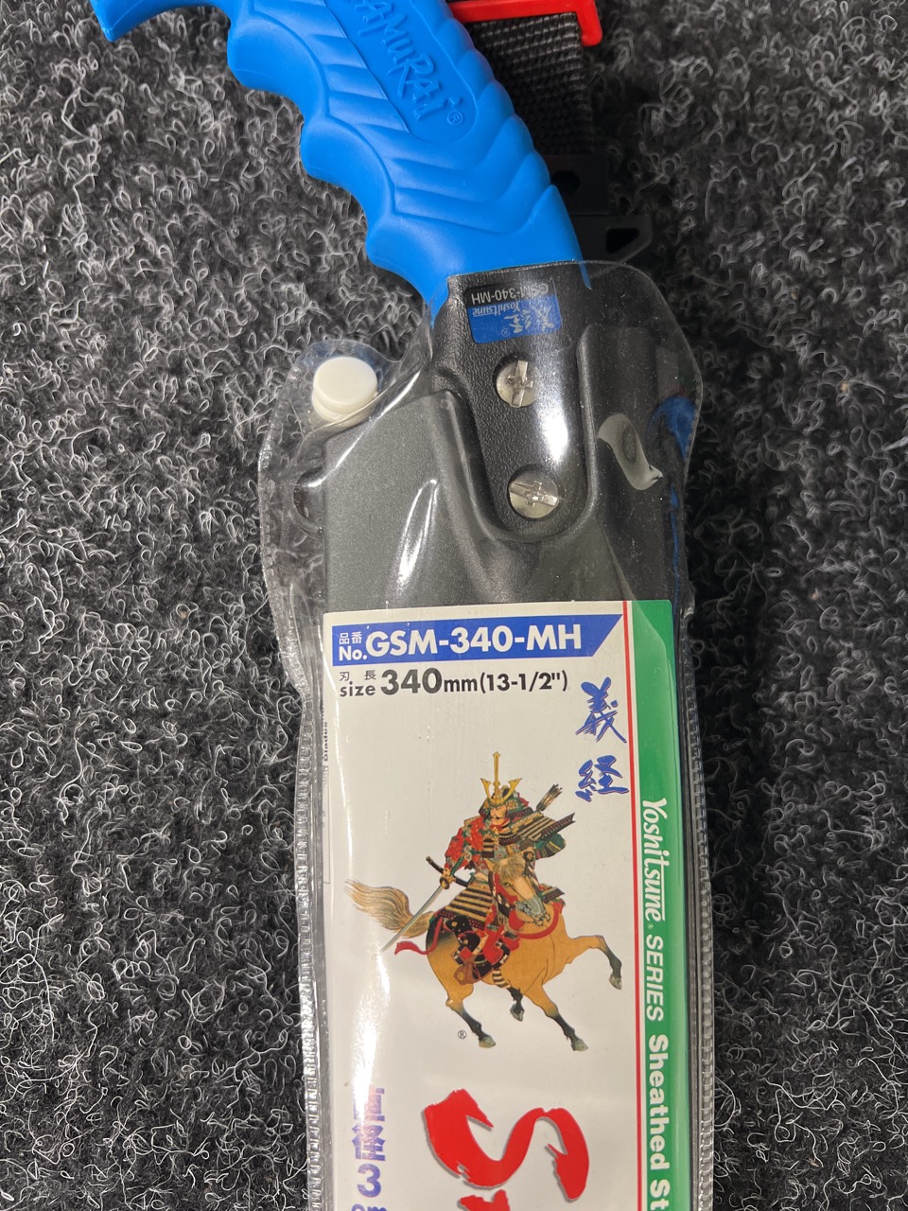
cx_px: 454
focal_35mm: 26
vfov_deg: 67.3
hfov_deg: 53.1
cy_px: 606
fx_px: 909
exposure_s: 1/60
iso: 200
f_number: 1.5
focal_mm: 5.7
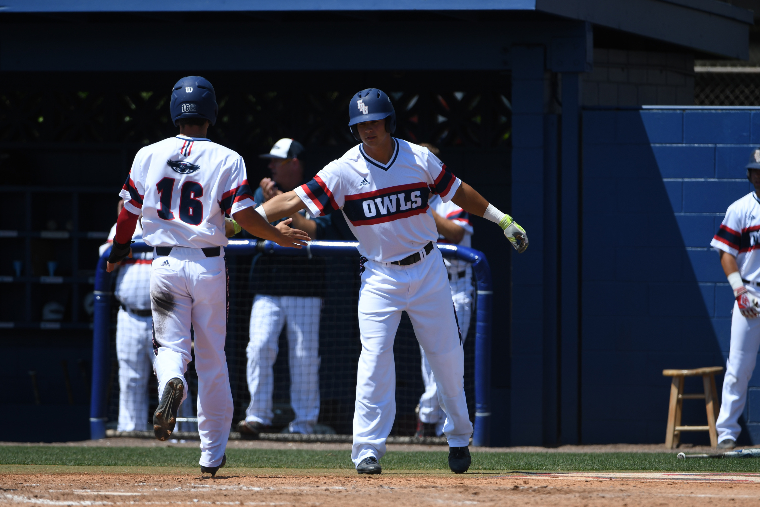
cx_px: 380
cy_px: 254
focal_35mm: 525
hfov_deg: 3.9
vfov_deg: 2.6
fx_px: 11082
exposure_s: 1/2000
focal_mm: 350
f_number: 4
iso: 200
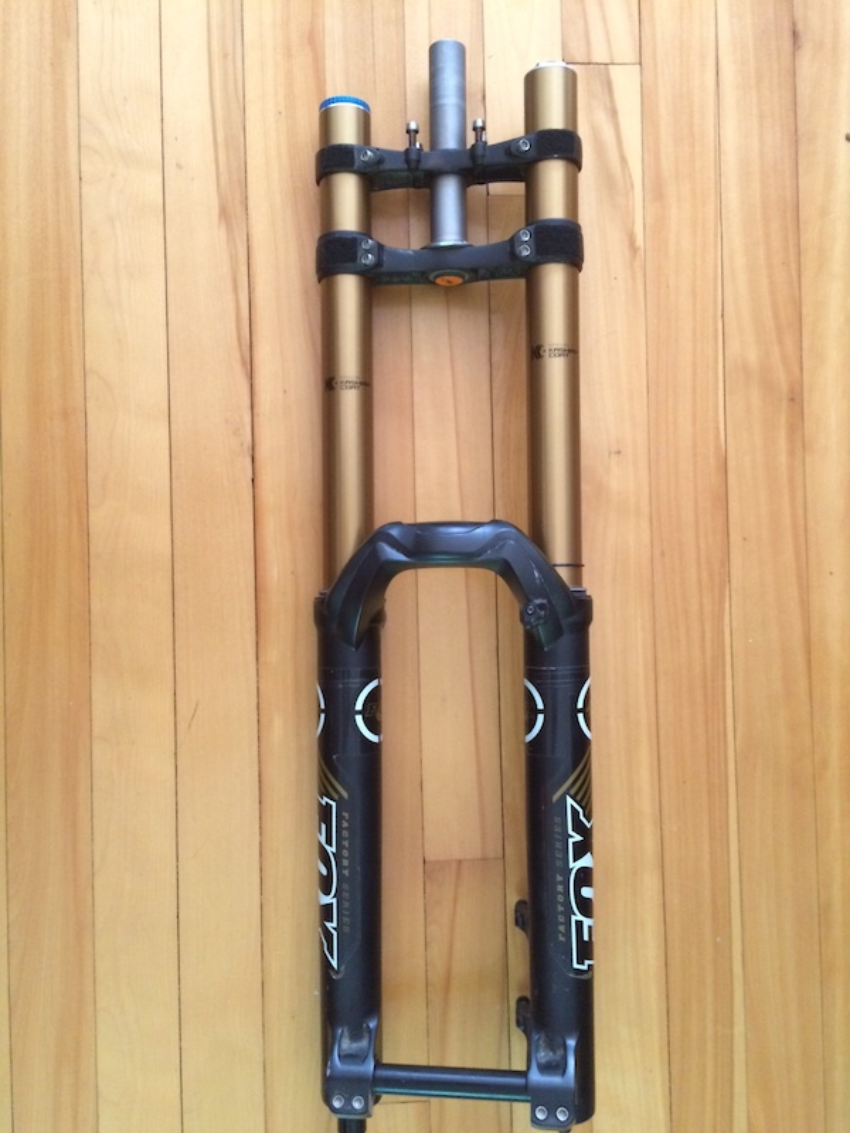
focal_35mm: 29
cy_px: 566
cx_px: 425
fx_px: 949
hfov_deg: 48.2
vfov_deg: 61.7
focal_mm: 4.15
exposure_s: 1/20
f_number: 2.2
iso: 320
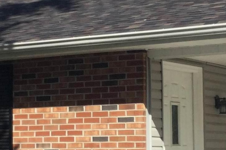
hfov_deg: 14.9
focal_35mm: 137
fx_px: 860
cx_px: 74
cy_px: 60
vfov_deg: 10.0
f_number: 2.4
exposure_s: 1/1359
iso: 25
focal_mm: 3.3
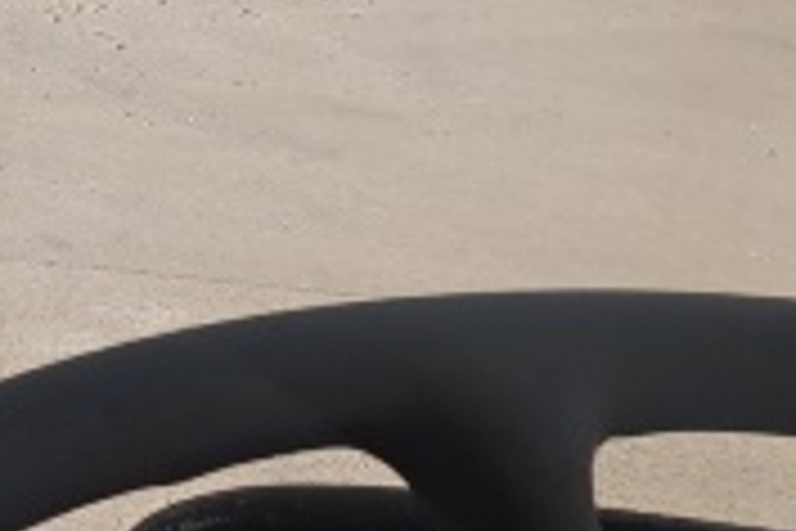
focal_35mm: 139
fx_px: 3073
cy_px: -349
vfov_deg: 9.5
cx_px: -985
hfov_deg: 12.3
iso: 100
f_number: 9
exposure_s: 1/80
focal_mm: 16
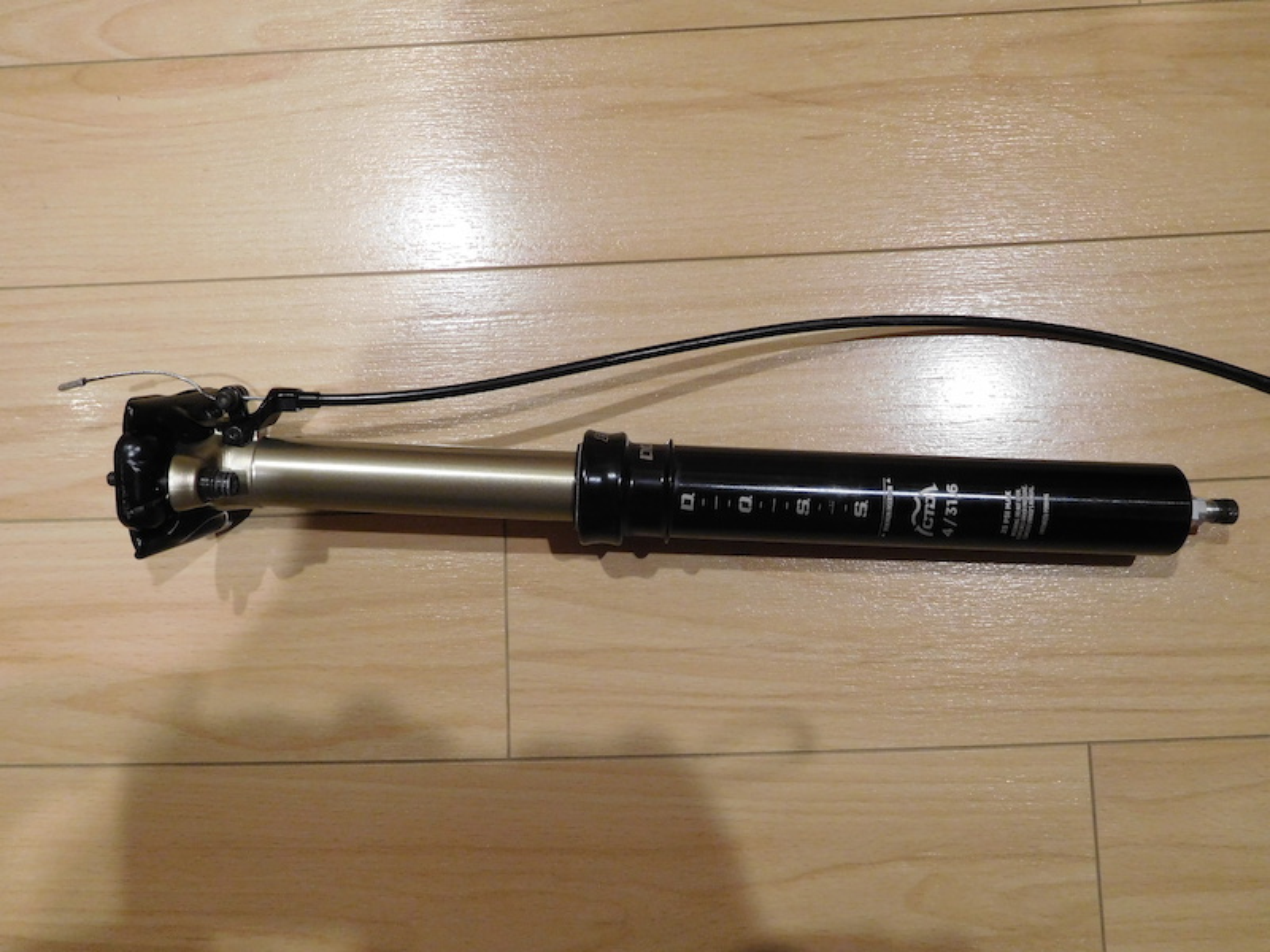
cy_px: 476
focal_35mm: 25
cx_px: 635
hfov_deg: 69.4
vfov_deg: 54.9
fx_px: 917
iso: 400
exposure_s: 1/15
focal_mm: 4.5
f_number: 3.4
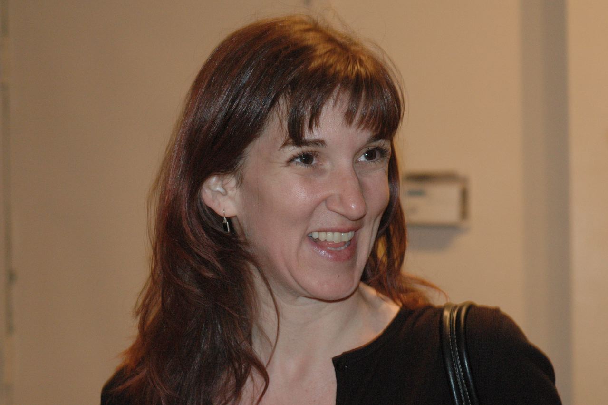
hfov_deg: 22.6
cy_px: 202
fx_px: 1519
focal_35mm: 90
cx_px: 304
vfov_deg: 15.2
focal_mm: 60
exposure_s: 1/60
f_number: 5
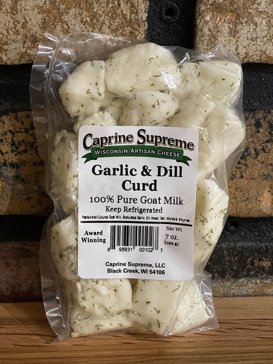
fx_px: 546
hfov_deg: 28.1
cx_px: 136
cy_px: 182
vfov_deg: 36.8
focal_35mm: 52
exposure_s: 1/40
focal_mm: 6
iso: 250
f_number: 2
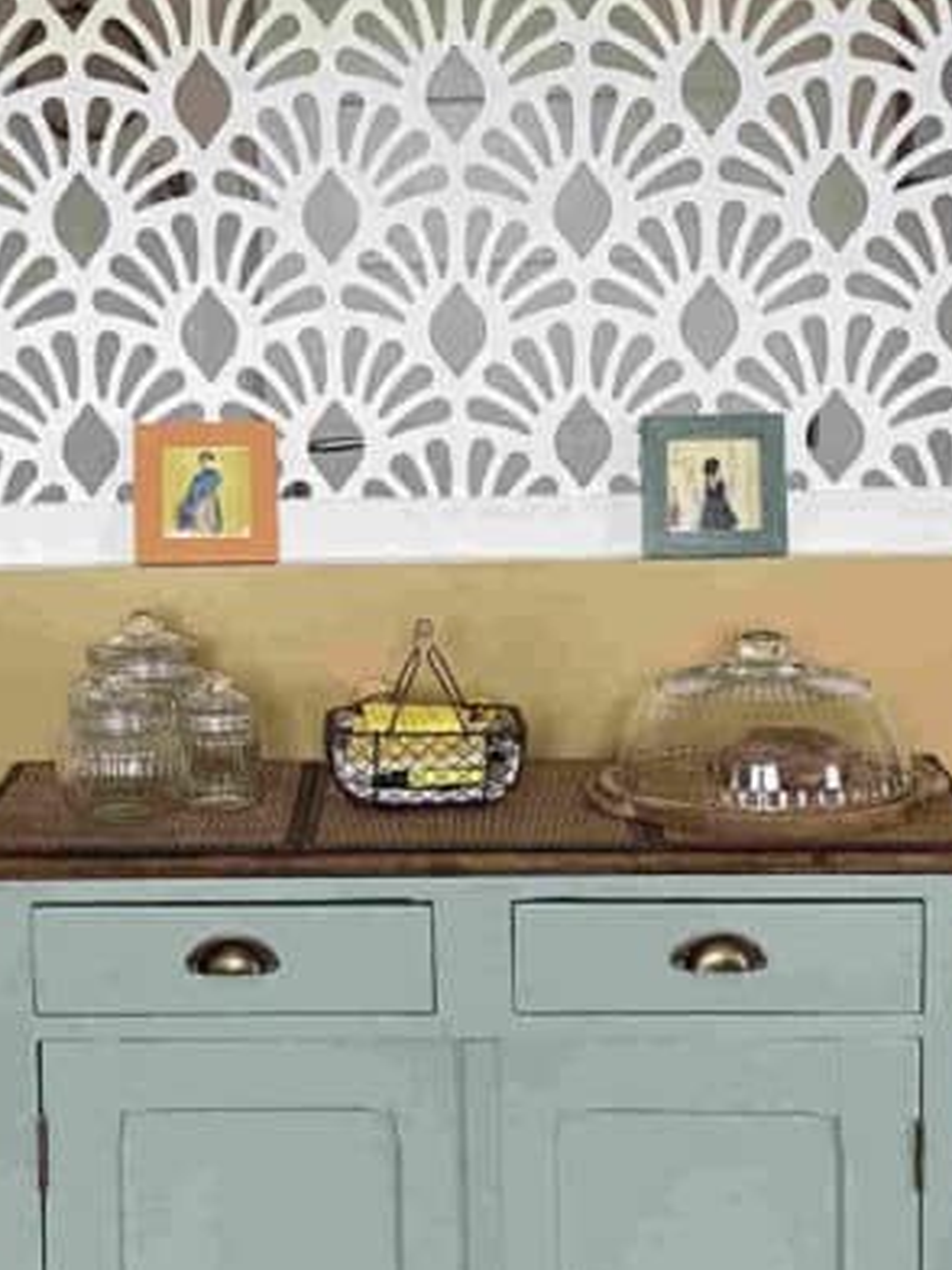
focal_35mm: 68
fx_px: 2493
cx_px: 327
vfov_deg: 28.6
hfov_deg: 21.5
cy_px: 616
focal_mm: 4.3
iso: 125
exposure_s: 1/60
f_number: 1.8
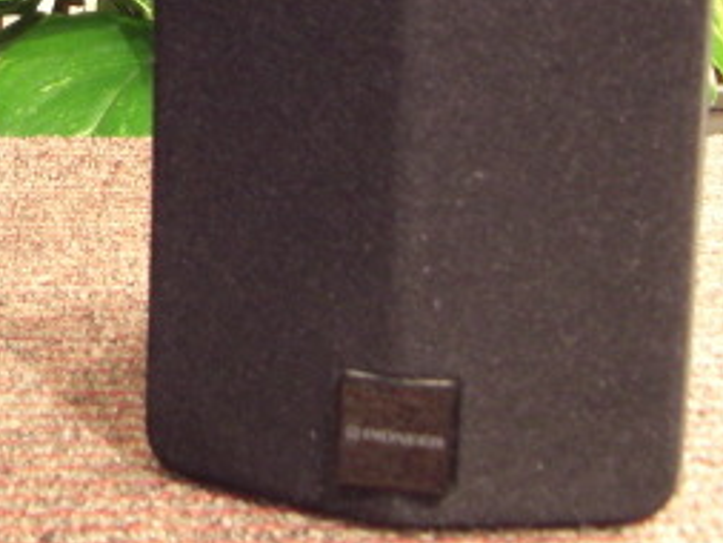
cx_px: 71
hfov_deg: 20.0
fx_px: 2006
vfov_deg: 15.2
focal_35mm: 96
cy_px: 57
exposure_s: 1/2
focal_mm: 6.3
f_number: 3.4
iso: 200
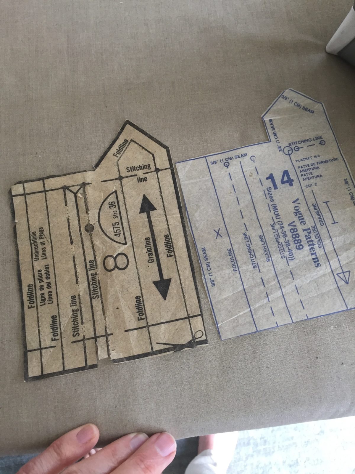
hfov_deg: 48.2
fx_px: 397
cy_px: 237
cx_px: 178
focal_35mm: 29
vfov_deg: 61.7
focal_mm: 4.15
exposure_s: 1/30
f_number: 2.2
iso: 50
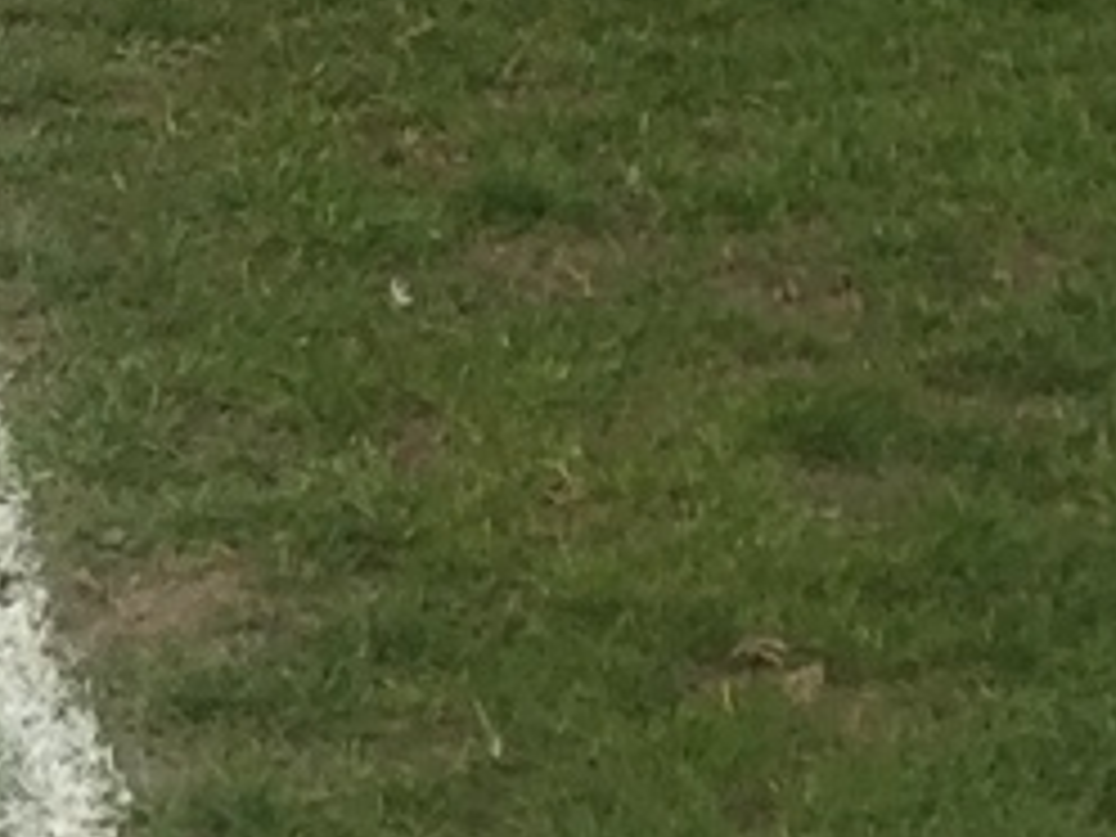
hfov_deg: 10.0
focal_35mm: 191
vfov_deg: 7.2
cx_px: -630
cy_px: -1332
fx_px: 6158
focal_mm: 4.15
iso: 32
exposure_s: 1/299
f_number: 2.2
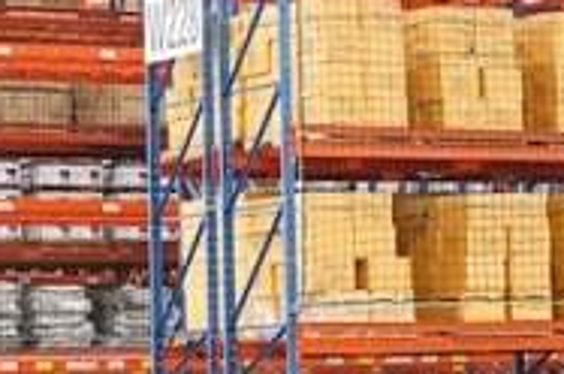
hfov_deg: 11.4
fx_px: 2815
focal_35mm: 180
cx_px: 199
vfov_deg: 7.5
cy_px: -97
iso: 1600
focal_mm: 28
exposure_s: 1/30
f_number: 5
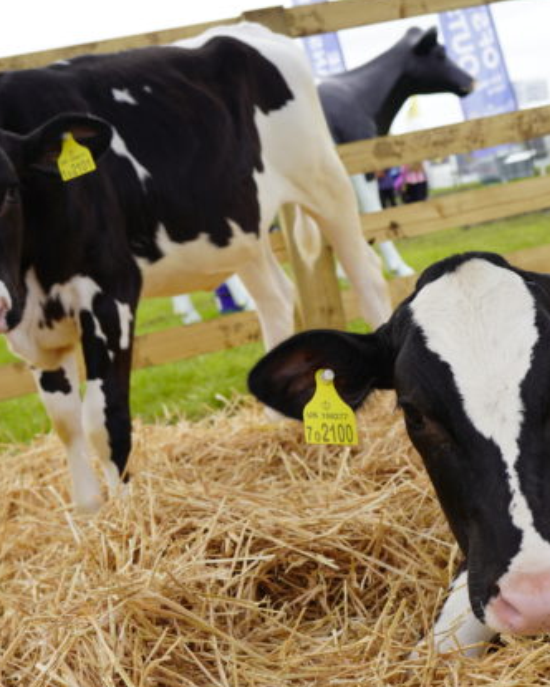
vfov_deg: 31.9
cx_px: 338
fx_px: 1200
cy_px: 310
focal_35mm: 59
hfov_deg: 25.7
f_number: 5
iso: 100
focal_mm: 34
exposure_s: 1/160
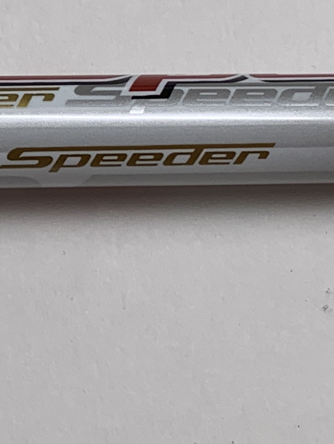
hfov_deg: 10.4
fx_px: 1812
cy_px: 100
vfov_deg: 13.9
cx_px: -72
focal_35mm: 141
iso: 25
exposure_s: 1/481
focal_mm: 4.25
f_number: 1.8
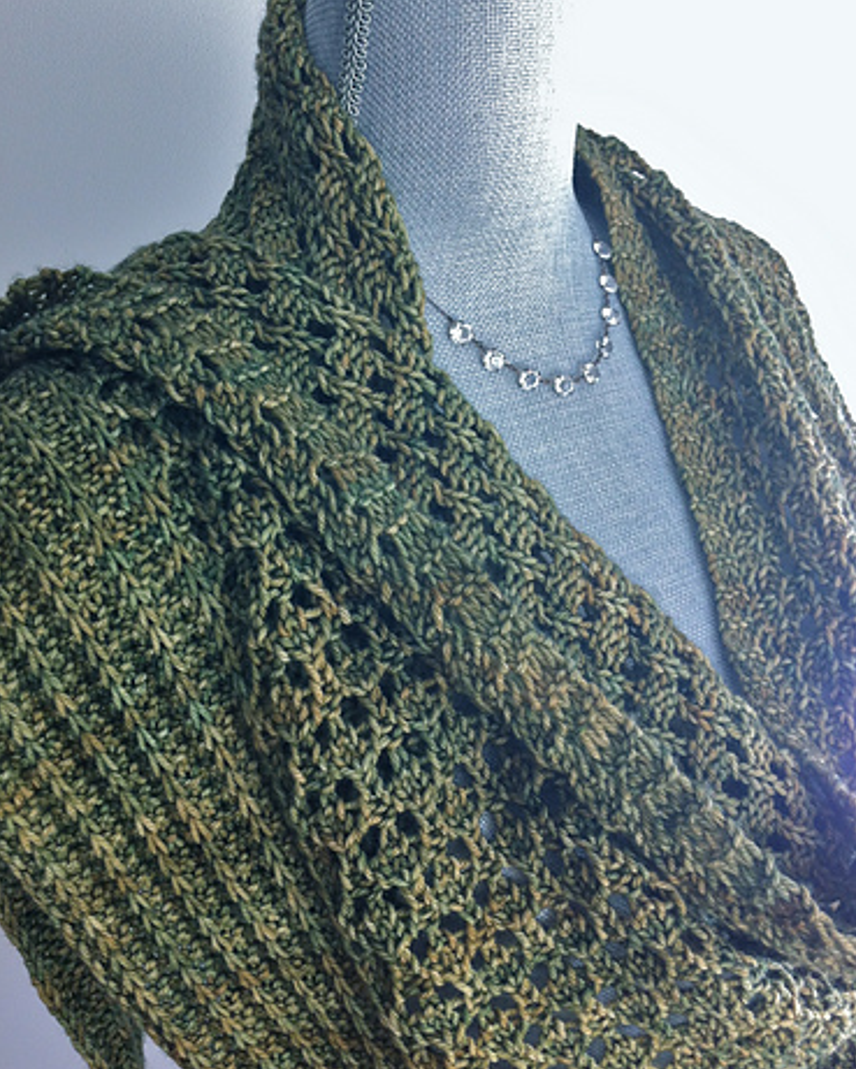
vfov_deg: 49.1
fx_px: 1171
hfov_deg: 40.1
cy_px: 559
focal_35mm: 37
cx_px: 428
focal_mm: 3.85
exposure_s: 1/20
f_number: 2.8
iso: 80
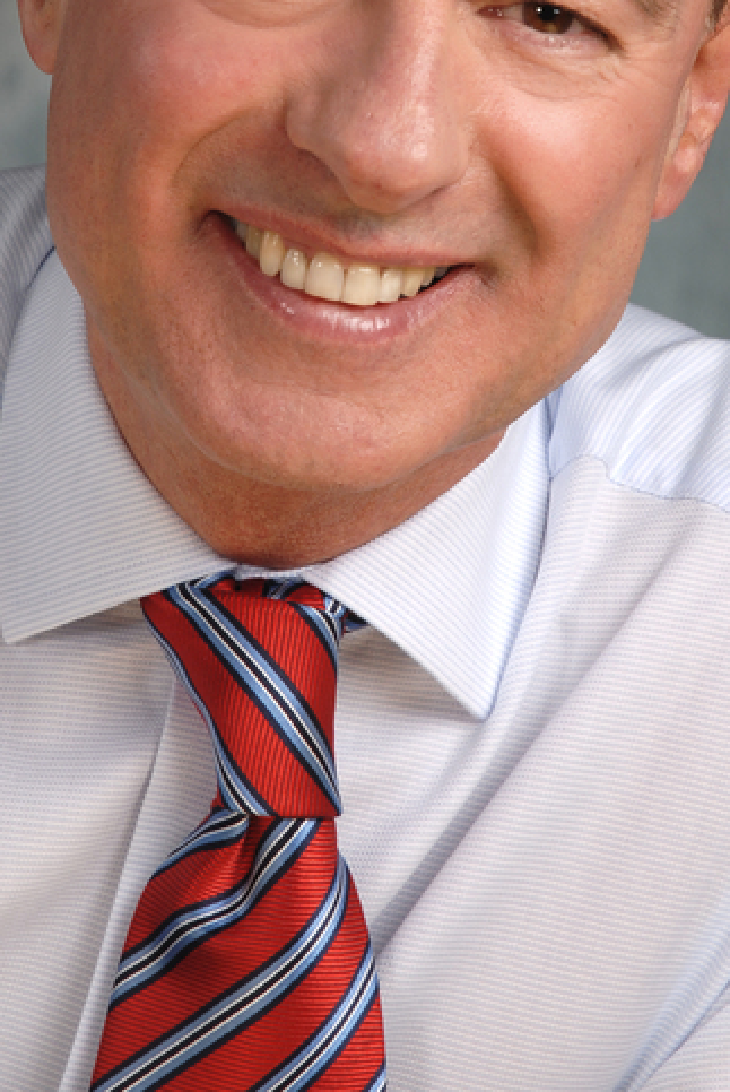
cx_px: 392
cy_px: 207
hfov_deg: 6.8
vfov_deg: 10.1
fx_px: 6161
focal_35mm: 203
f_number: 7.1
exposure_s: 1/30
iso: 100
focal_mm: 70
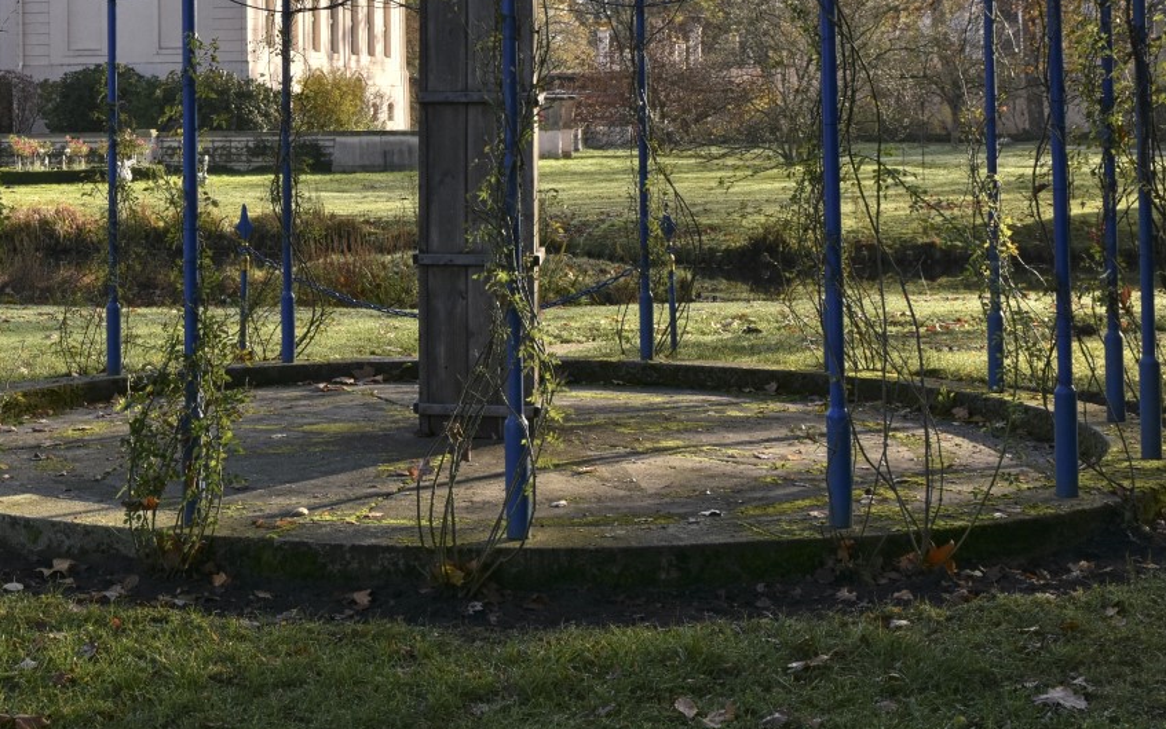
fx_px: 2416
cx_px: 211
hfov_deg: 26.6
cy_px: 12
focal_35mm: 76
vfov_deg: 16.8
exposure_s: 1/200
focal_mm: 26
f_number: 9
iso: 200
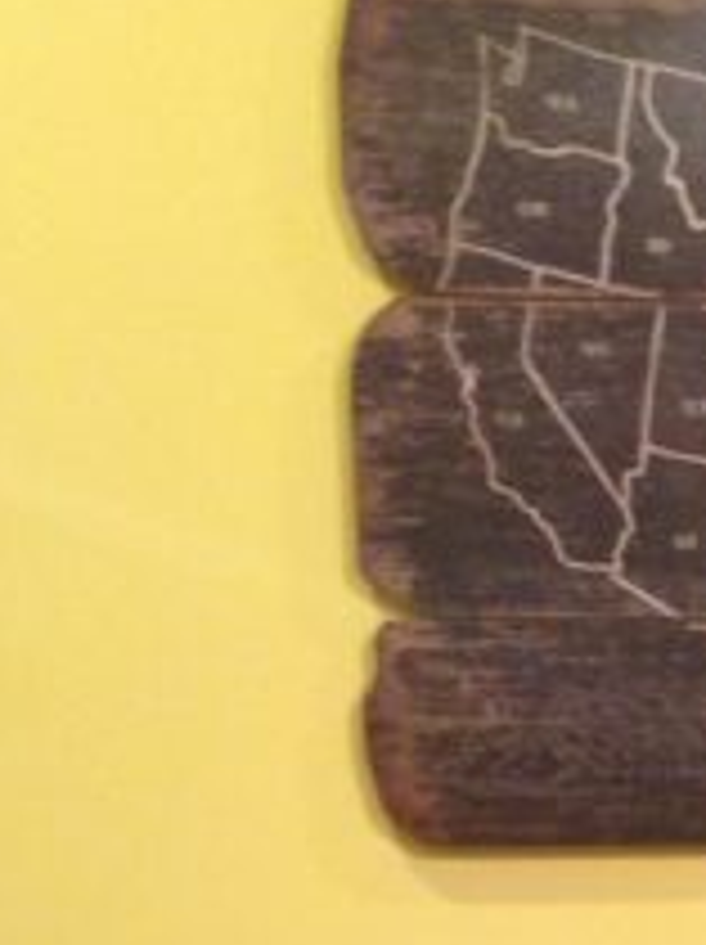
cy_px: 1341
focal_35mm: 126
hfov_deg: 11.5
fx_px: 3433
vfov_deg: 14.7
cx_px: 827
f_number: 2.4
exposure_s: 1/20
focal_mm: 4.12
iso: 200
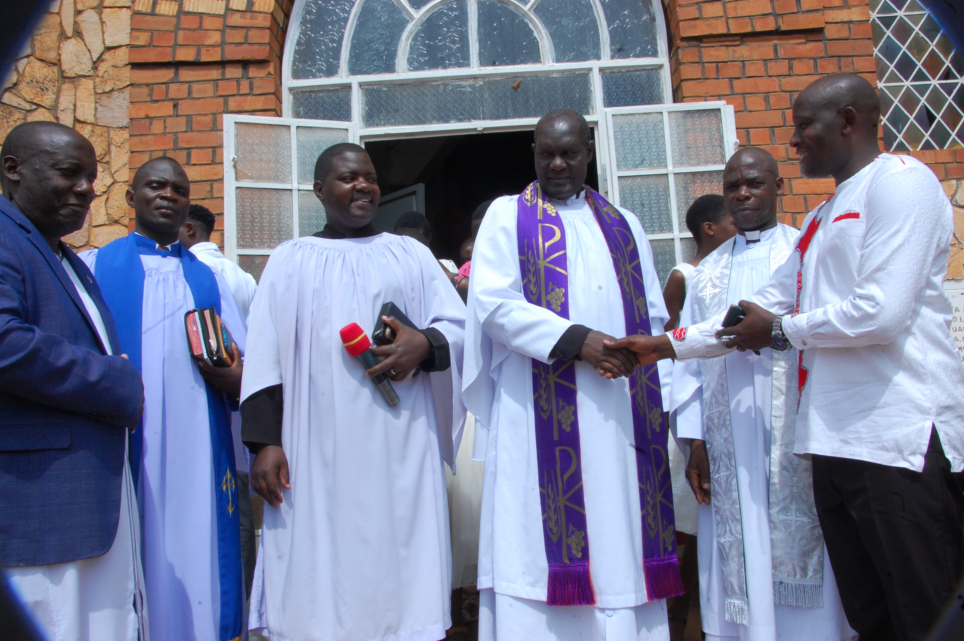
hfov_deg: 67.4
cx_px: 482
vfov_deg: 47.8
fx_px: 722
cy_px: 320
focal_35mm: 27
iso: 400
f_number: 22
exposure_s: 1/125
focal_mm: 18
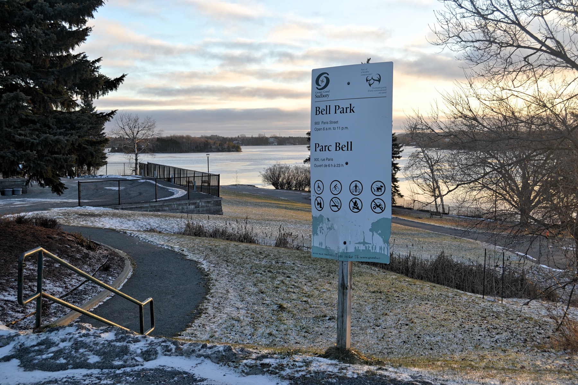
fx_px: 722
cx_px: 289
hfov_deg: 43.6
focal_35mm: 45
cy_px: 192
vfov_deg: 29.9
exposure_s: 1/125
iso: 160
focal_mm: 30
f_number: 5.6
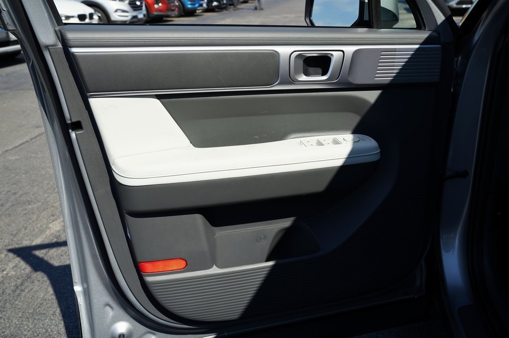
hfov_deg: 55.8
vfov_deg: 38.8
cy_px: 169
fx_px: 480
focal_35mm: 34
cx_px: 254
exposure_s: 1/320
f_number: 6.3
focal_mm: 34
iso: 100
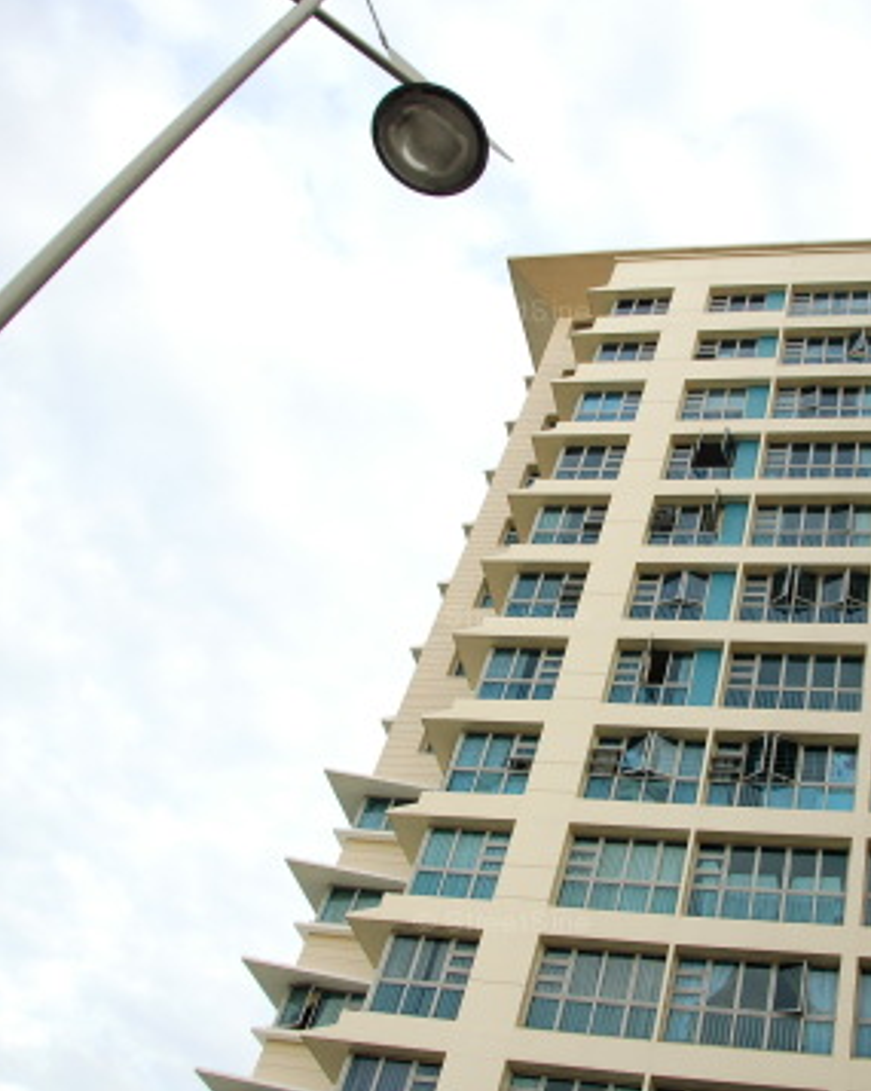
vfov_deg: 46.9
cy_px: 549
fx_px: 1258
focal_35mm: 39
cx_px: 642
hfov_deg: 37.3
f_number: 3.5
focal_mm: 18
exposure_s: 1/200
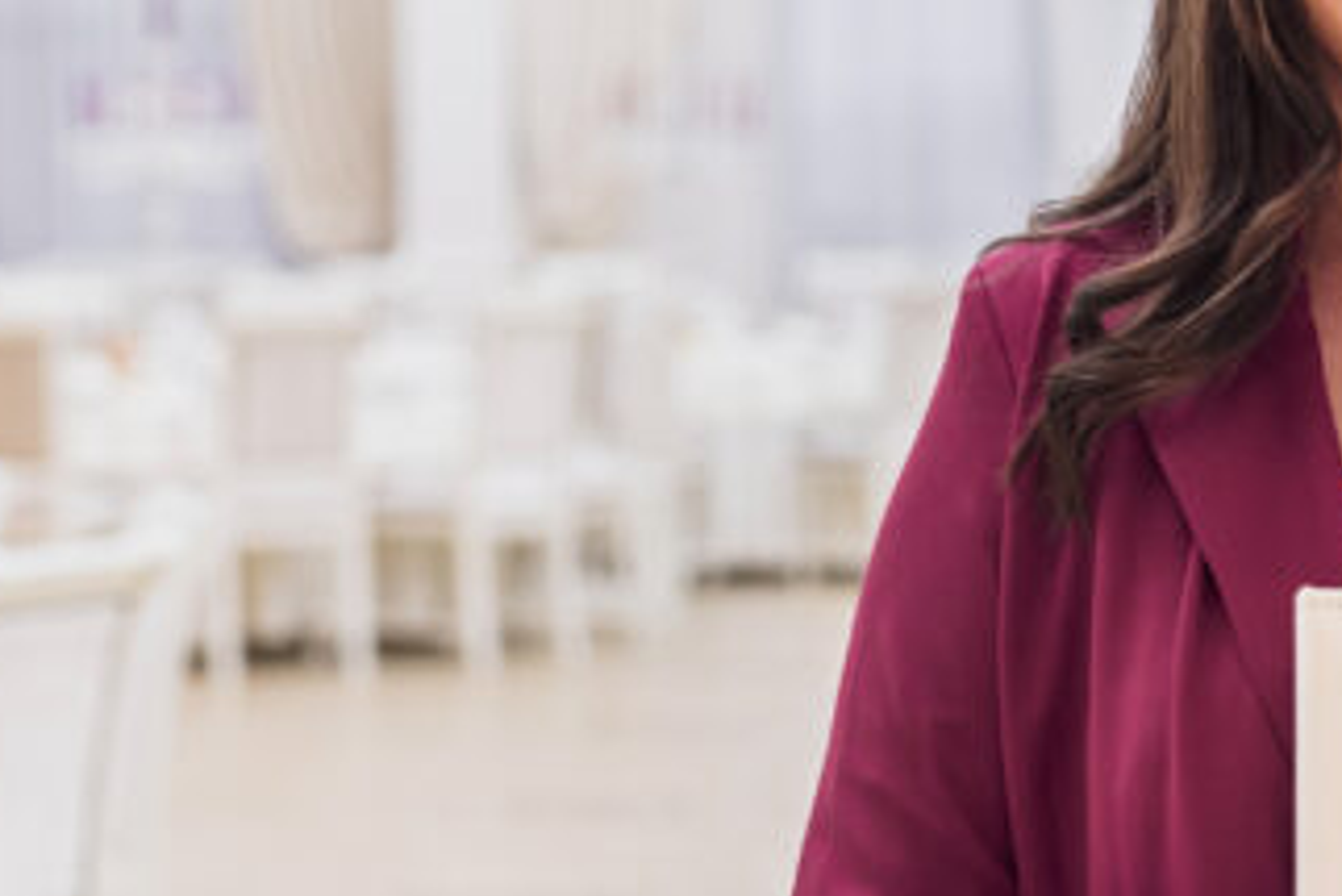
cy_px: 188
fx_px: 5930
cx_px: 804
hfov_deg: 12.9
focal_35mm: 159
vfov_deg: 8.6
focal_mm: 50
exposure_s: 1/160
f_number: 2.8
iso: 320
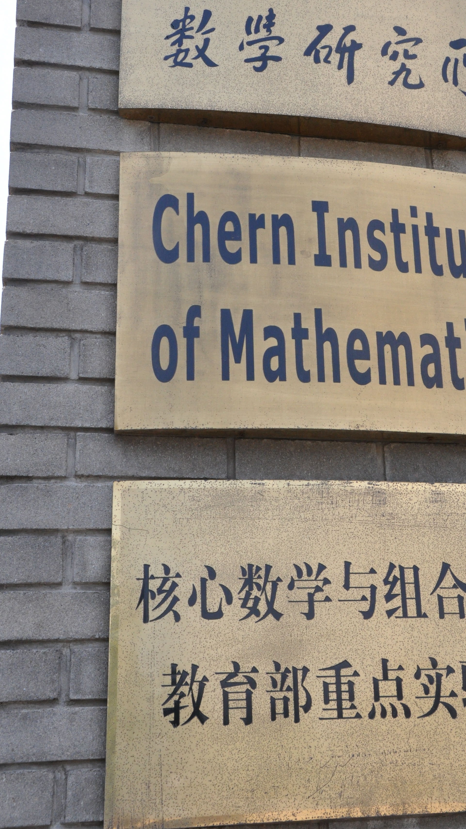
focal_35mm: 55
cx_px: 333
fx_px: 1208
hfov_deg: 21.7
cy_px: 359
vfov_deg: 37.8
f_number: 11
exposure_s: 1/500
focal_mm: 28
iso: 800
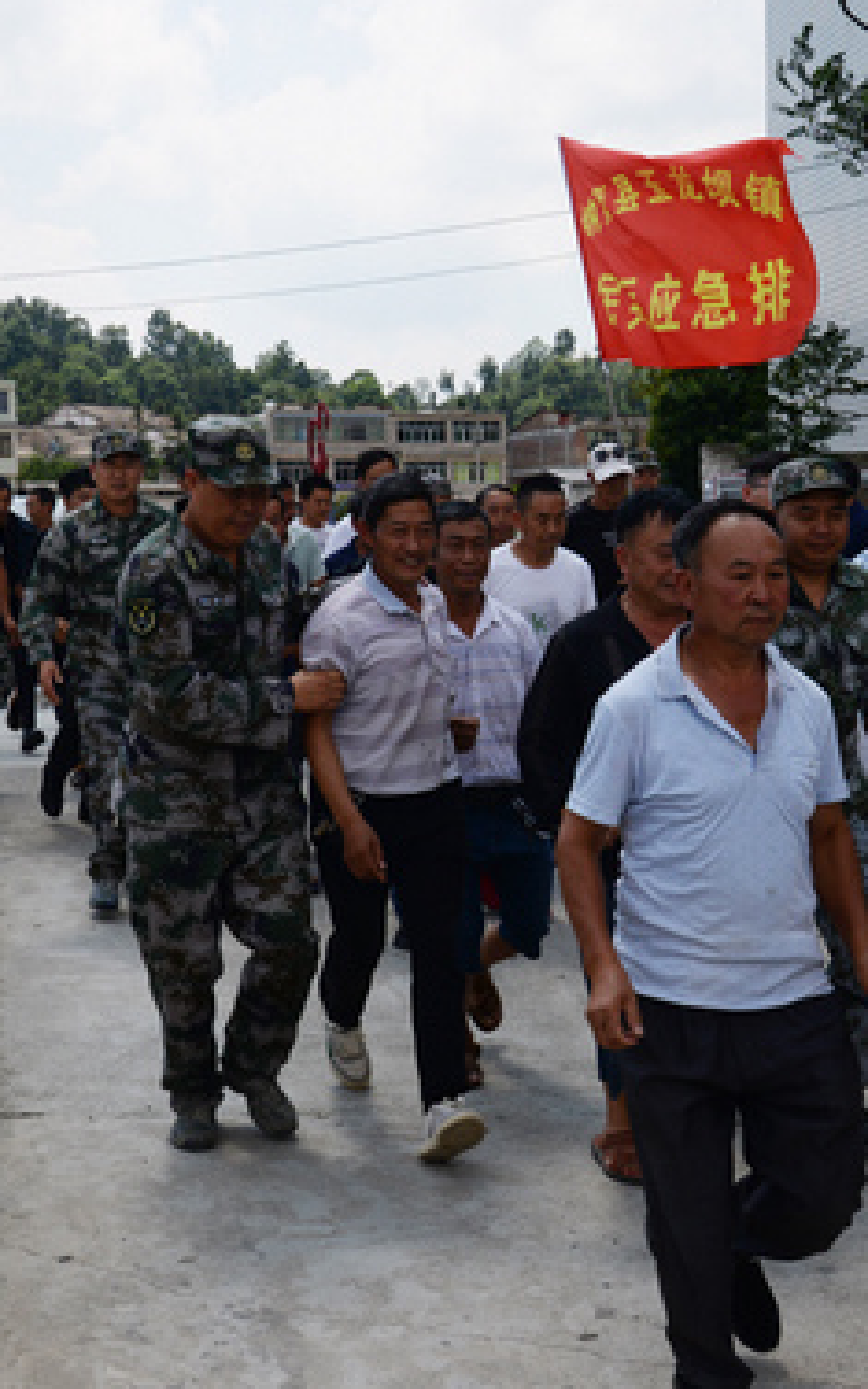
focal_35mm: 52
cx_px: 510
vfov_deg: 38.9
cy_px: 658
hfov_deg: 24.8
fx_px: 1968
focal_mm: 32
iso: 100
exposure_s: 1/640
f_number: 6.3
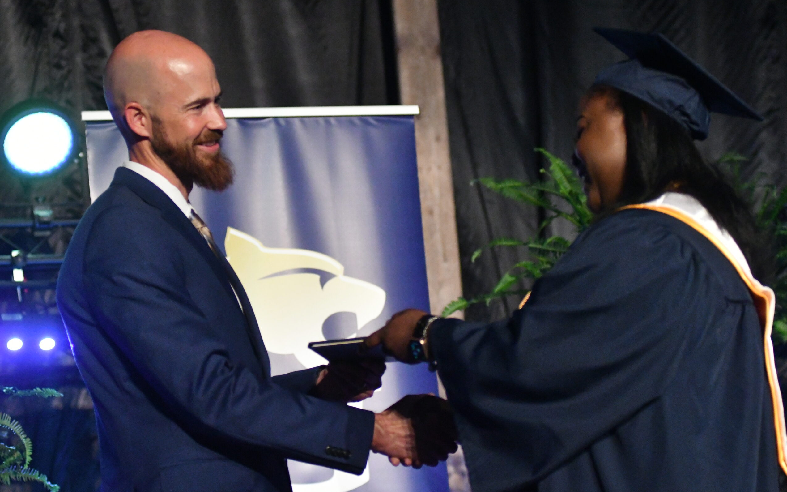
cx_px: 395
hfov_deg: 17.0
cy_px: 233
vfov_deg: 10.7
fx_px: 2638
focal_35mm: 123
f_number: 2.8
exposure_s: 1/640
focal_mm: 80
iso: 10000
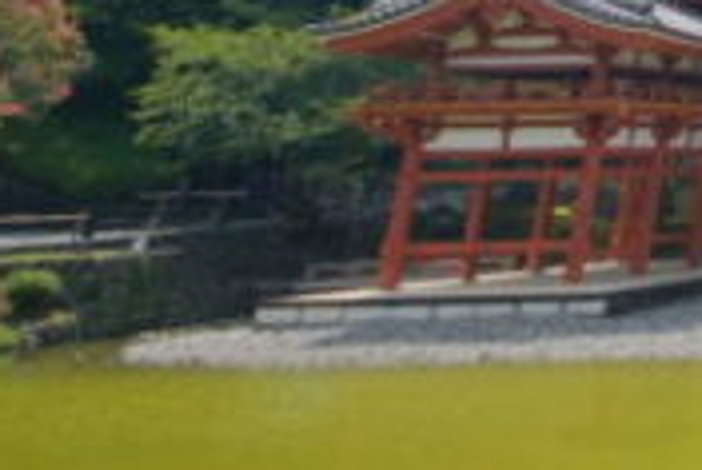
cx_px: 1512
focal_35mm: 74
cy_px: -414
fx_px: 1445
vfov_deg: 15.5
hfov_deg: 17.0
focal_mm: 11.5
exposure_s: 1/2700
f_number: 4
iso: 640
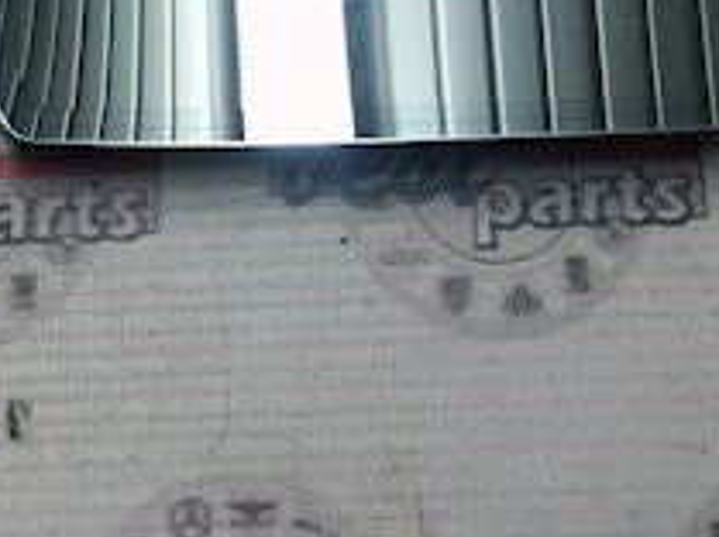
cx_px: 286
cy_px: -207
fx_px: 1845
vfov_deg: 15.6
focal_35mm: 89
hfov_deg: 22.0
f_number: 2.2
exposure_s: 1/33
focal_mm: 4.15
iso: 64
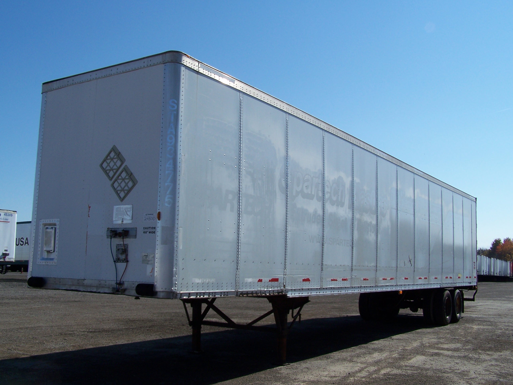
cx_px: 256
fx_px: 563
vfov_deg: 37.7
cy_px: 192
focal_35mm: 38
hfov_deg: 49.0
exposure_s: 1/500
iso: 80
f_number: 5.6
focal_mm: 6.3
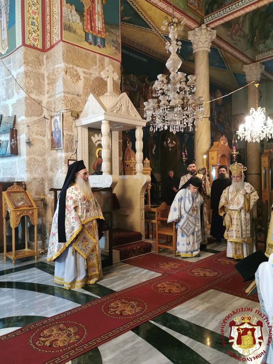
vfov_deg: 65.3
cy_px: 182
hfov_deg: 51.4
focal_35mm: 27
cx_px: 136
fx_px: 284
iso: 400
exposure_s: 1/33.3
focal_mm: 5.56
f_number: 1.6
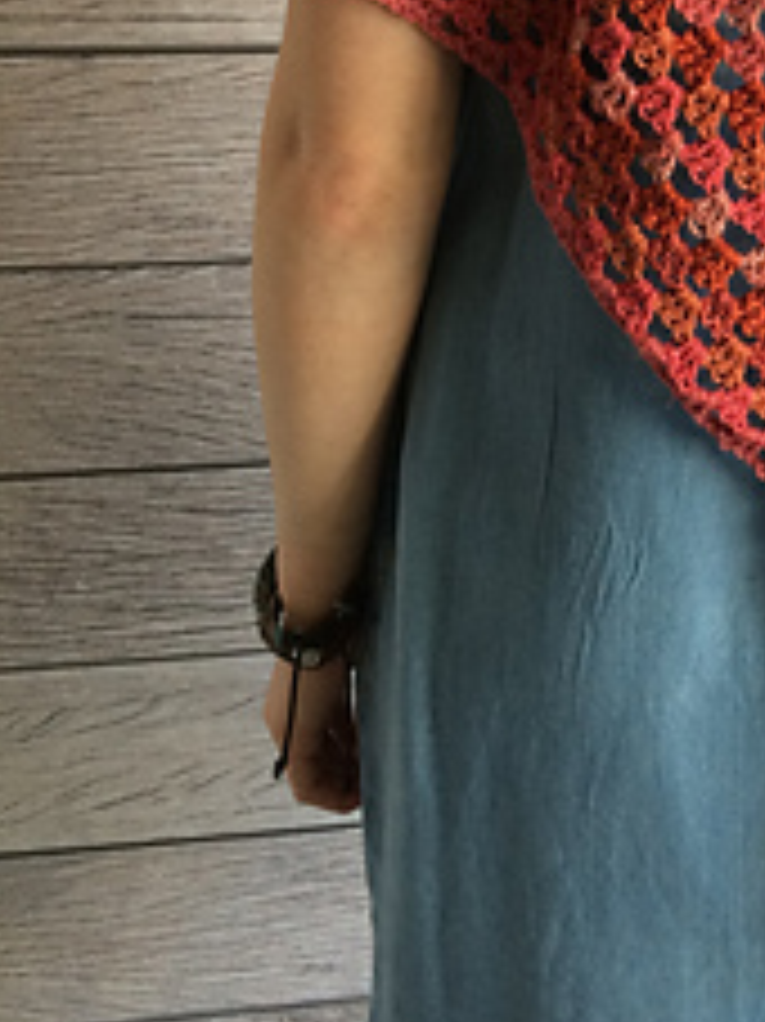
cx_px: 826
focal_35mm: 64
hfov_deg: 21.8
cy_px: 54
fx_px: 1888
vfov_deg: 28.8
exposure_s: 1/30
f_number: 2.2
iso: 64
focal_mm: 4.15
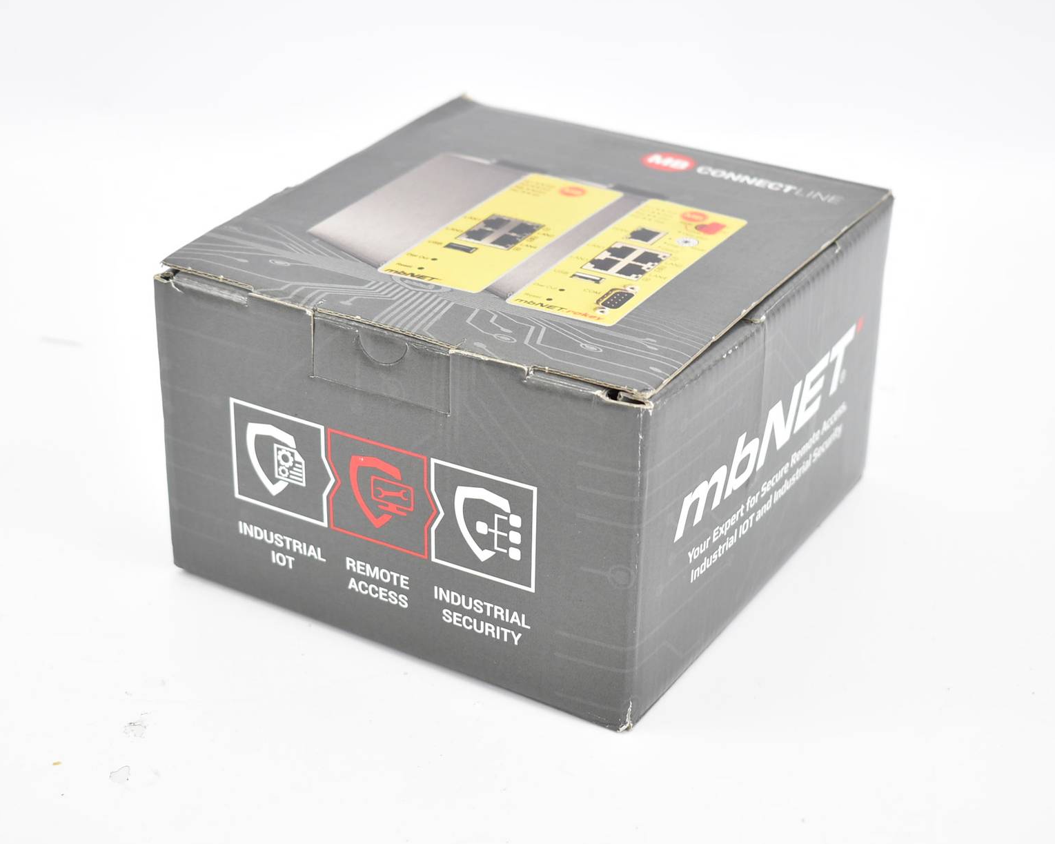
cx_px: 511
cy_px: 380
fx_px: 2175
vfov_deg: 21.9
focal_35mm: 70
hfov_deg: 27.3
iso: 100
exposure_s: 1/25
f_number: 4.5
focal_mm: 35
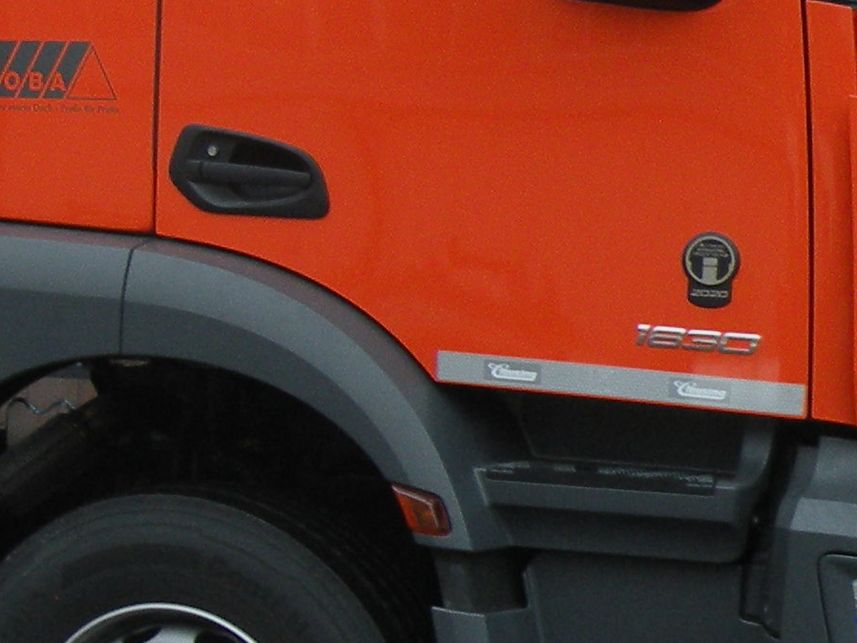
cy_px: 207
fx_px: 3318
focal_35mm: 134
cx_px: -324
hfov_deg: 14.0
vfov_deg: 11.1
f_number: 3.2
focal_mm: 5.8
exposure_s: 1/66
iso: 96
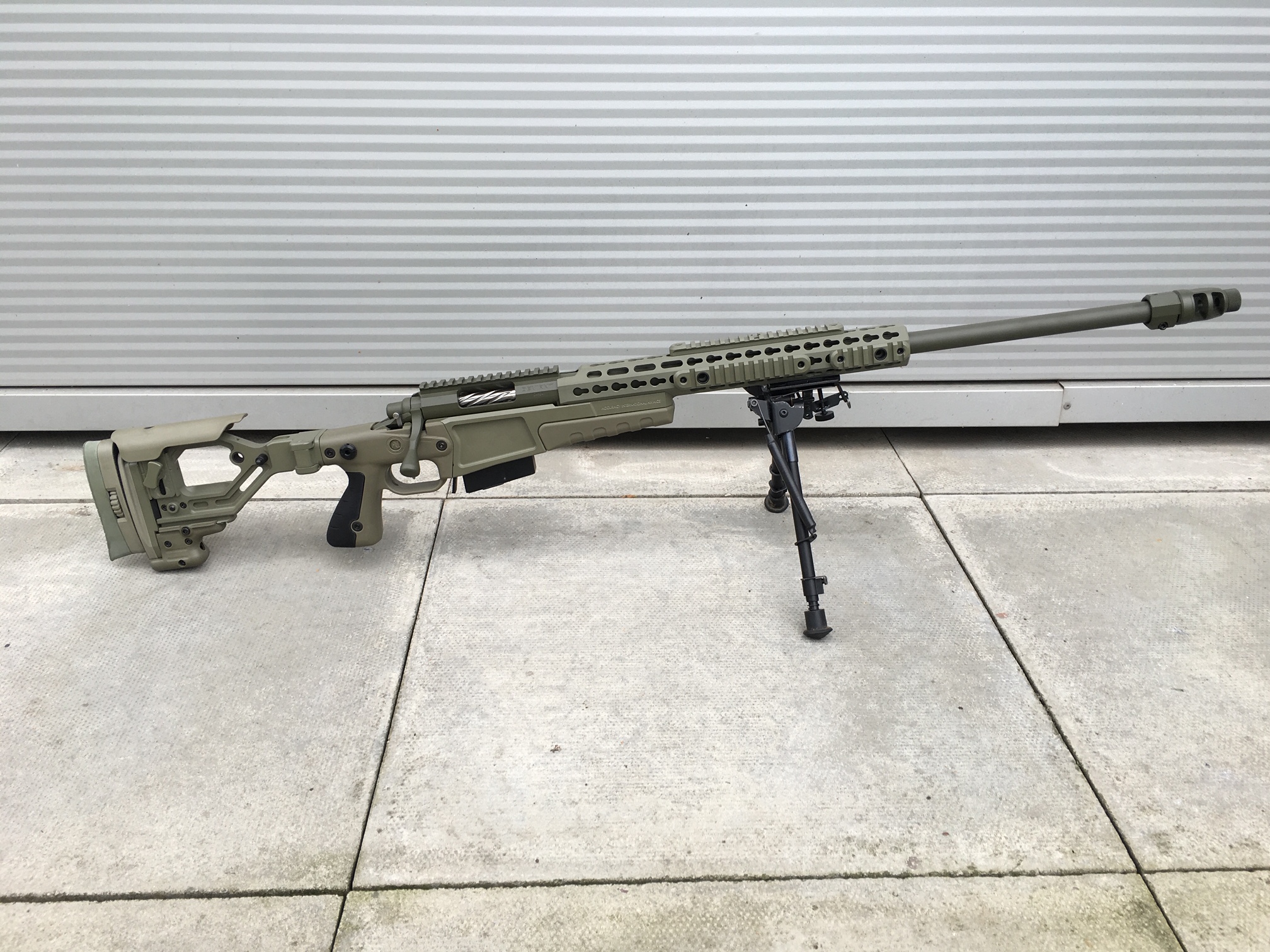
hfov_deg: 61.7
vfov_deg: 48.2
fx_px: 1064
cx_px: 635
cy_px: 476
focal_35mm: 29
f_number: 2.2
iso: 25
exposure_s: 1/105
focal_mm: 4.15
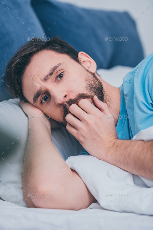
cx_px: 76
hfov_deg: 11.4
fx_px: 764
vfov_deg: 17.1
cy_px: 115
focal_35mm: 120
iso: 250
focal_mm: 120
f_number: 3.2
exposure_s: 1/200
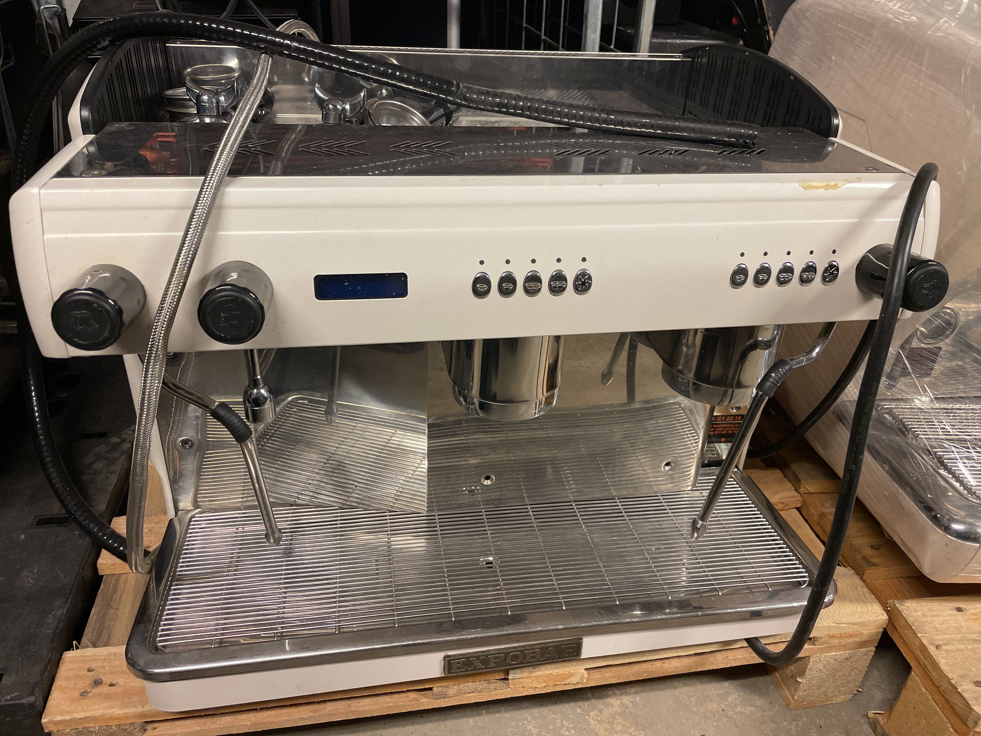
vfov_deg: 53.1
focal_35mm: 26
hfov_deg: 67.3
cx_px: 490
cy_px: 368
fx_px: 737
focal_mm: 4.2
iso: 160
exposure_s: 1/50
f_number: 1.6
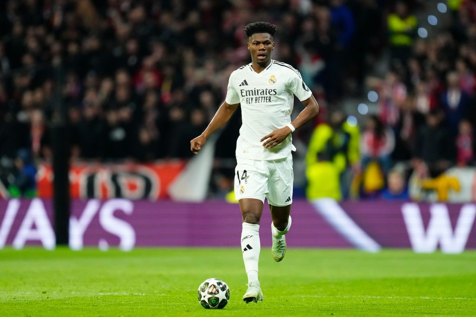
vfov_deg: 3.4
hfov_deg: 5.2
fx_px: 5289
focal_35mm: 400
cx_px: 238
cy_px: 158
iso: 3200
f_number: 2.8
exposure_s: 1/1600
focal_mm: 400
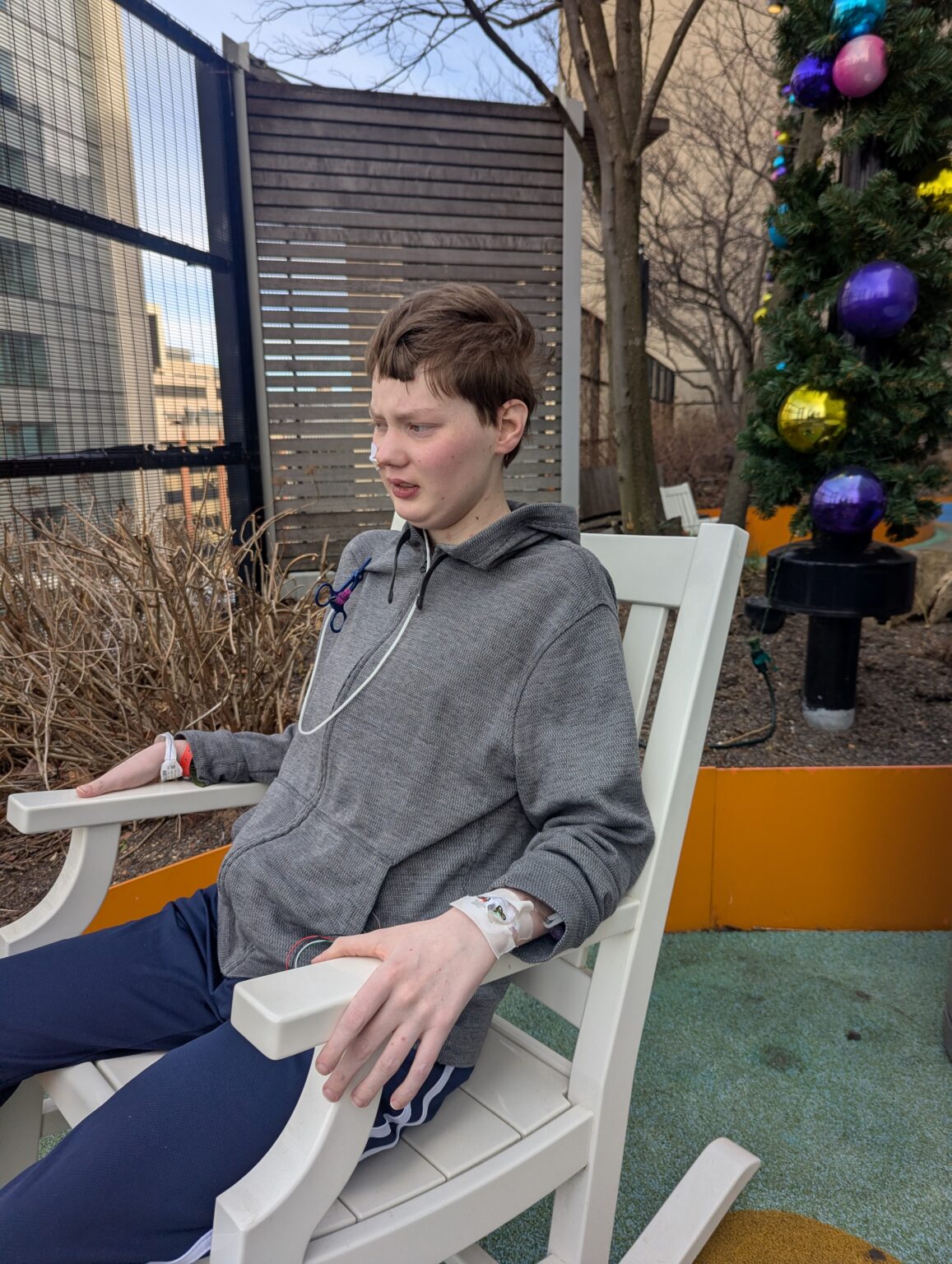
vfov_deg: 71.5
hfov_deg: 56.9
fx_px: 878
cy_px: 632
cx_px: 476
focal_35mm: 24
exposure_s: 1/407
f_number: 1.85
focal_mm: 6.81
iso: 25
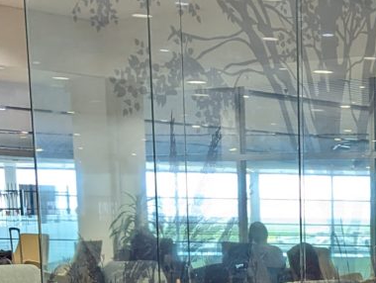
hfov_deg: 18.8
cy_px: 397
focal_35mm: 97
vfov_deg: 14.5
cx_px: 485
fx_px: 1055
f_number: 1.85
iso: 114
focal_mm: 6.81
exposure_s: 1/152
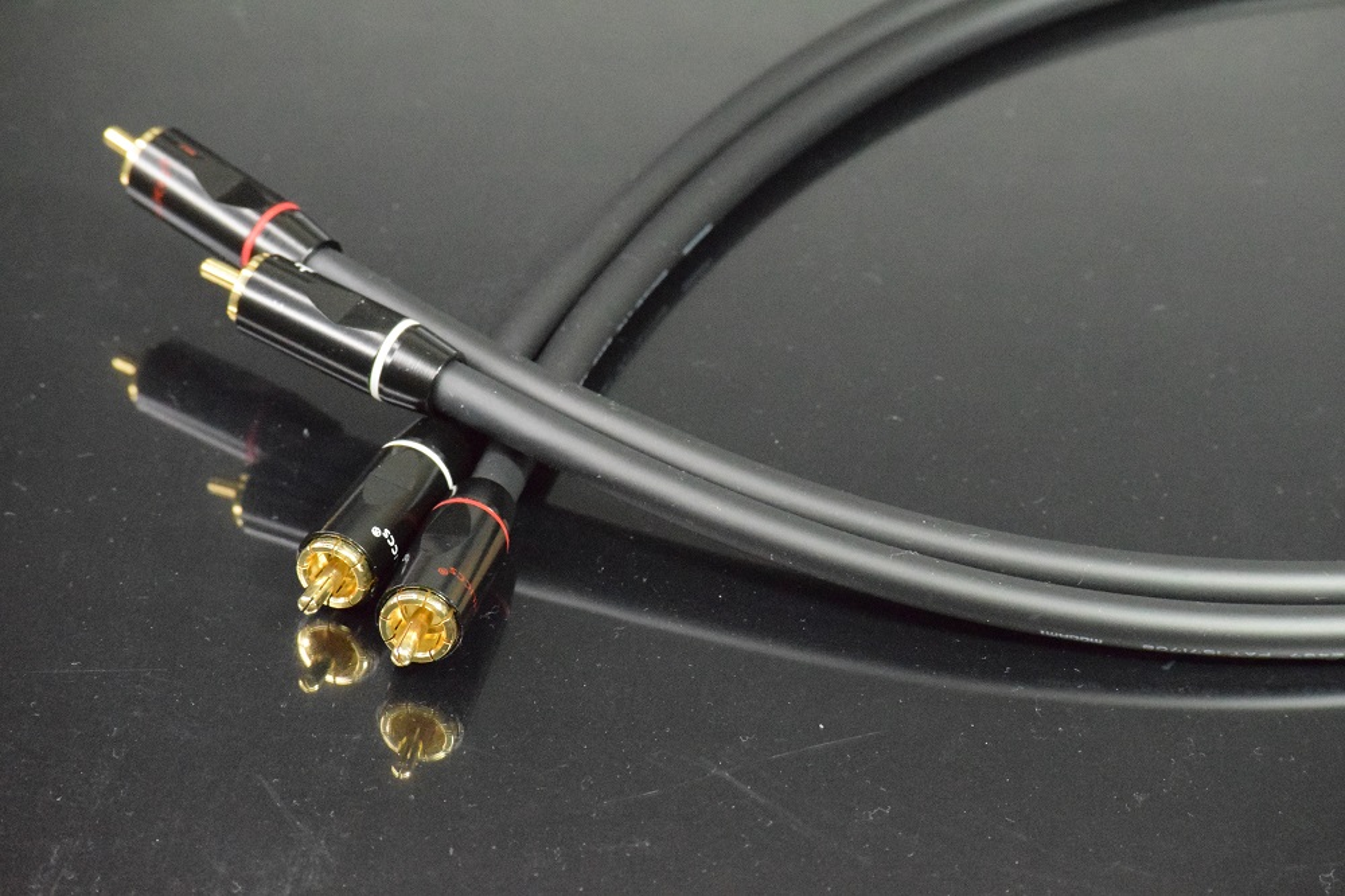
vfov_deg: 7.9
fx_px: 6498
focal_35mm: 174
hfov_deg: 11.8
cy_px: 448
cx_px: 672
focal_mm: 116
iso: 12800
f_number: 9
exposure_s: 1/125
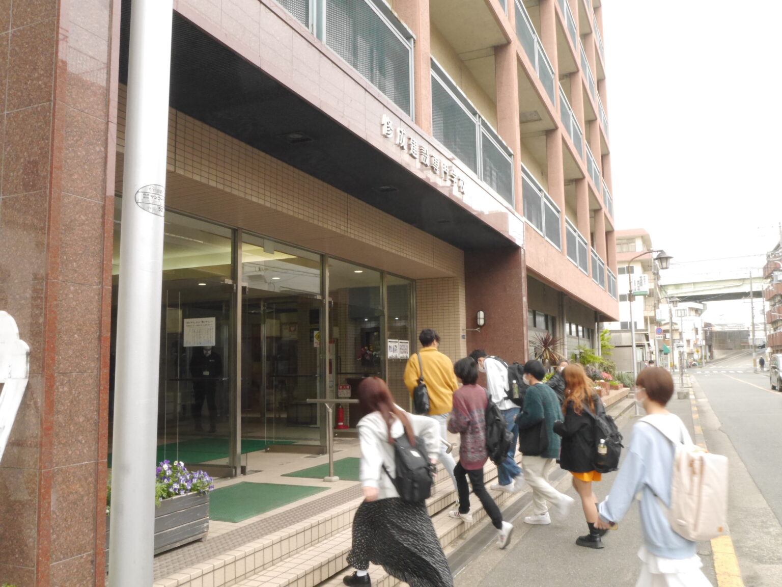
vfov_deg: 46.8
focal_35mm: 30
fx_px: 678
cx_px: 391
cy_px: 294
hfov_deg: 60.0
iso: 2000
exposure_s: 1/60
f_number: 3.6
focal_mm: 15
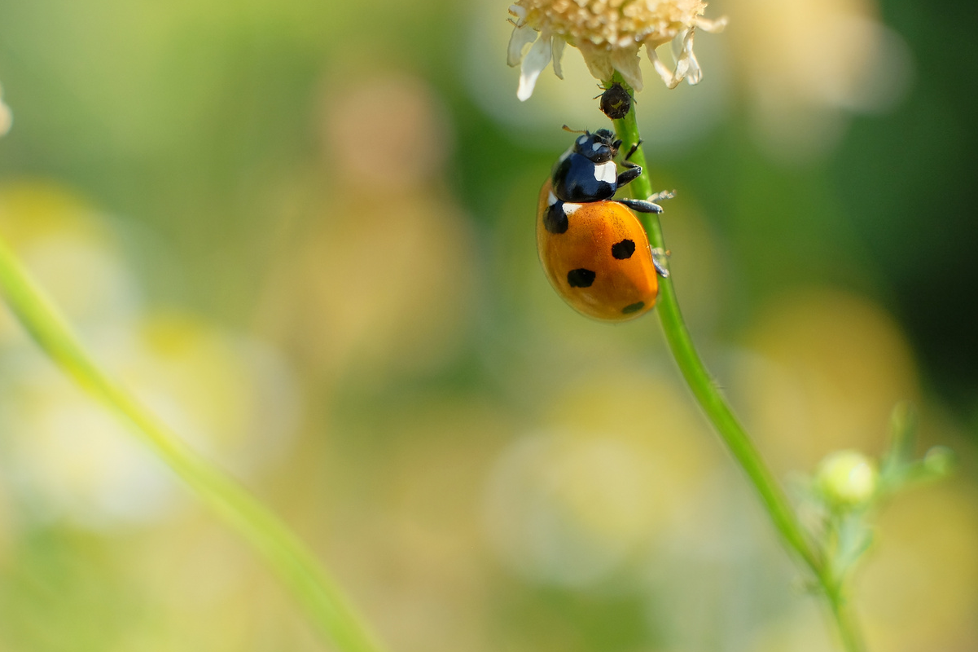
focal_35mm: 112
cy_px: 215
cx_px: 467
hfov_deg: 18.3
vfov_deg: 12.2
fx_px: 3042
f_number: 5
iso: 800
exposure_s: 1/1000
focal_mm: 55
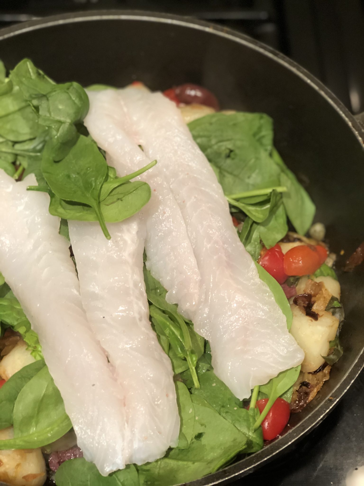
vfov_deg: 33.8
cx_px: 182
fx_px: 799
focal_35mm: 57
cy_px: 243
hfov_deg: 25.7
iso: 160
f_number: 2.8
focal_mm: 6.6
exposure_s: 1/33
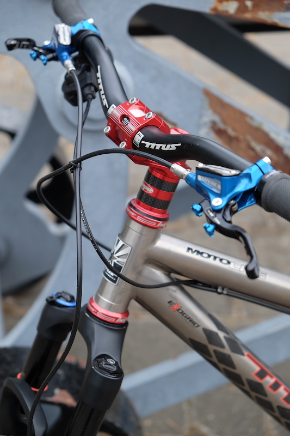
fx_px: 1003
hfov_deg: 16.4
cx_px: 145
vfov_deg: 24.5
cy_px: 218
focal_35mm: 83
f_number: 4
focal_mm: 55
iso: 400
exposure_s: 1/250
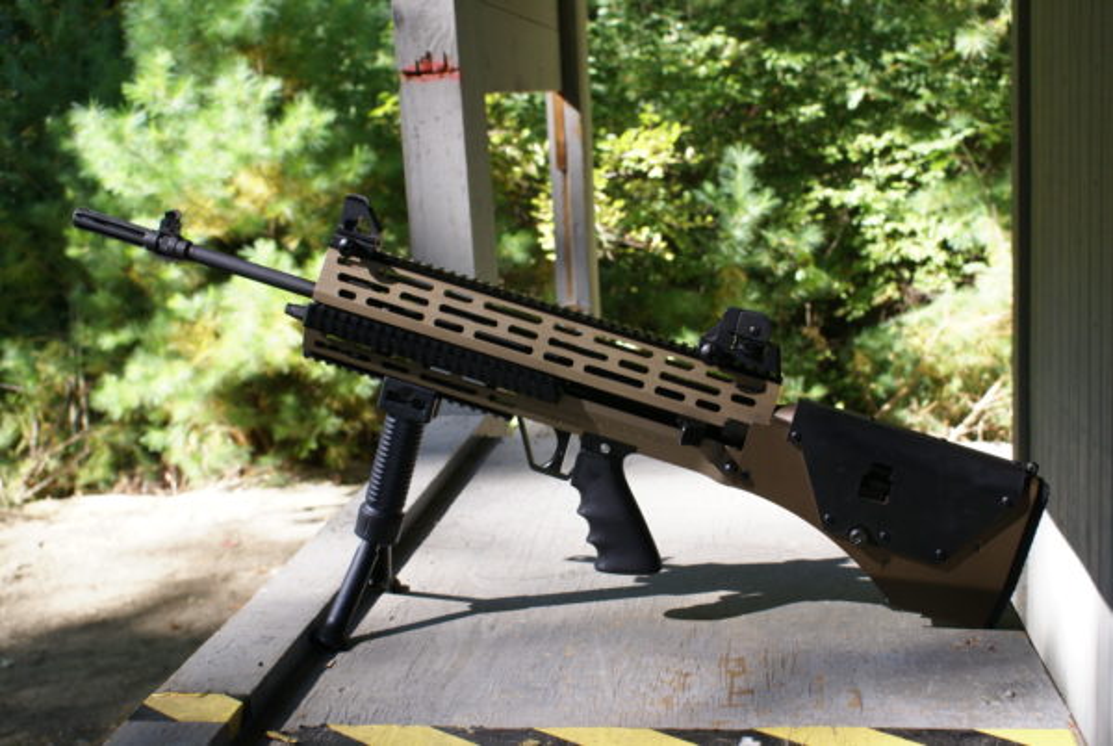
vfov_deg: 30.0
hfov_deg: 43.5
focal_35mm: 45
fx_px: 1393
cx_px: 556
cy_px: 373
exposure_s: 1/60
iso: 100
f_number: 5.6
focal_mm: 30
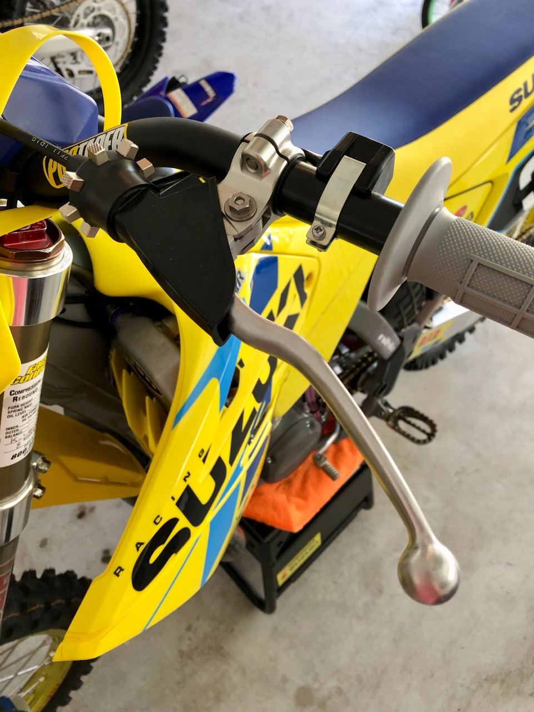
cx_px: 267
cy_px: 356
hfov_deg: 49.7
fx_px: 576
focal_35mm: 28
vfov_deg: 63.4
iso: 32
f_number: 1.8
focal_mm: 4
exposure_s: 1/30
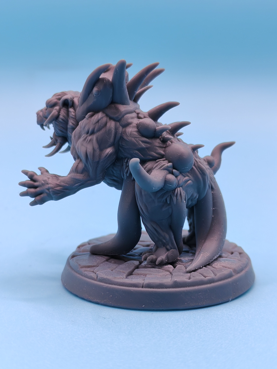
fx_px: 576
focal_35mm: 54
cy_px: 184
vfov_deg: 35.5
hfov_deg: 27.0
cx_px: 138
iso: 80
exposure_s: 1/100
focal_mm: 5.52
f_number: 2.8
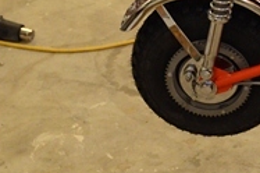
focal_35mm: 123
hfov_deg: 15.6
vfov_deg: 10.9
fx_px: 887
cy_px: -40
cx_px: 368
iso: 2000
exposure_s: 1/50
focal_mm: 24
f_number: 3.2
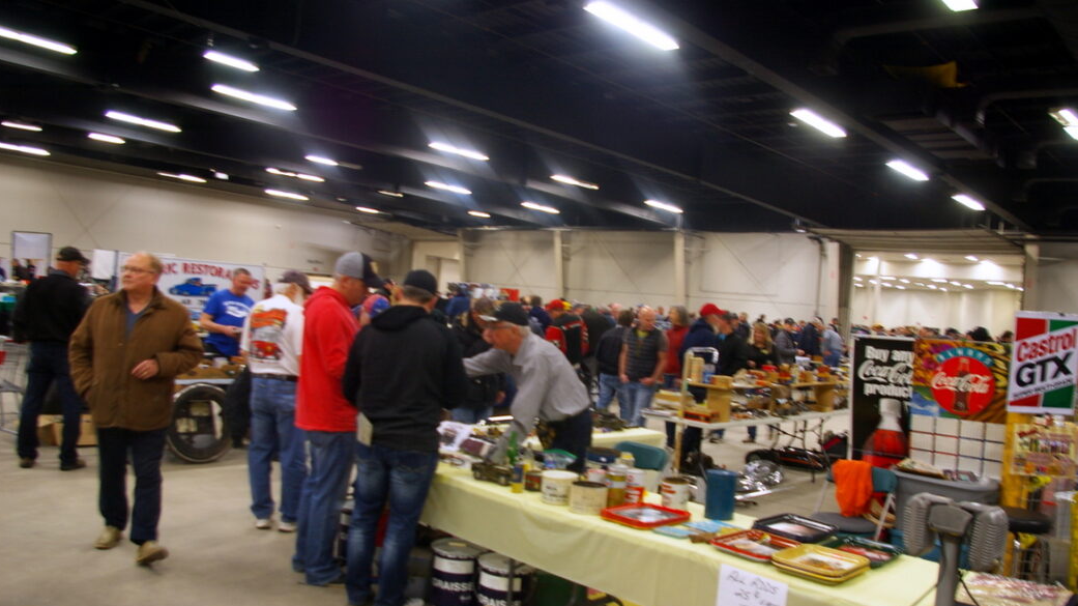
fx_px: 829
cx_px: 529
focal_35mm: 29
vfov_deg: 40.1
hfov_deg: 66.1
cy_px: 343
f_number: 4.5
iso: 400
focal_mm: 18
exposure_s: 1/15
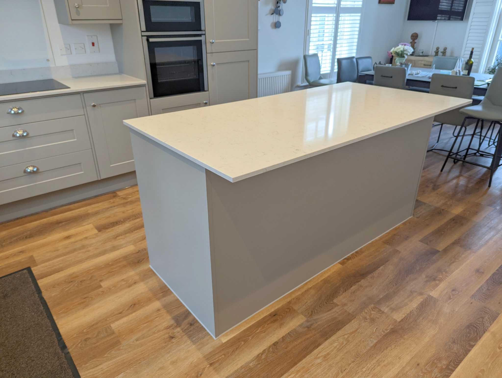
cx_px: 251
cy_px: 189
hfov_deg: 71.5
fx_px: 349
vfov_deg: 56.9
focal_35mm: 24
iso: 87
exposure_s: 1/100
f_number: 1.85
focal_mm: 6.81
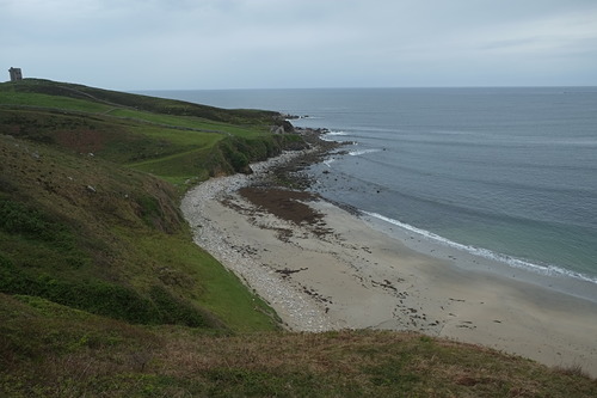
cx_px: 298
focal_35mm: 27
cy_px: 199
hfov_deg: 67.4
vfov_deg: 47.9
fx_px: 448
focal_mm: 18
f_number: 5.6
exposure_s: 1/350
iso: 200
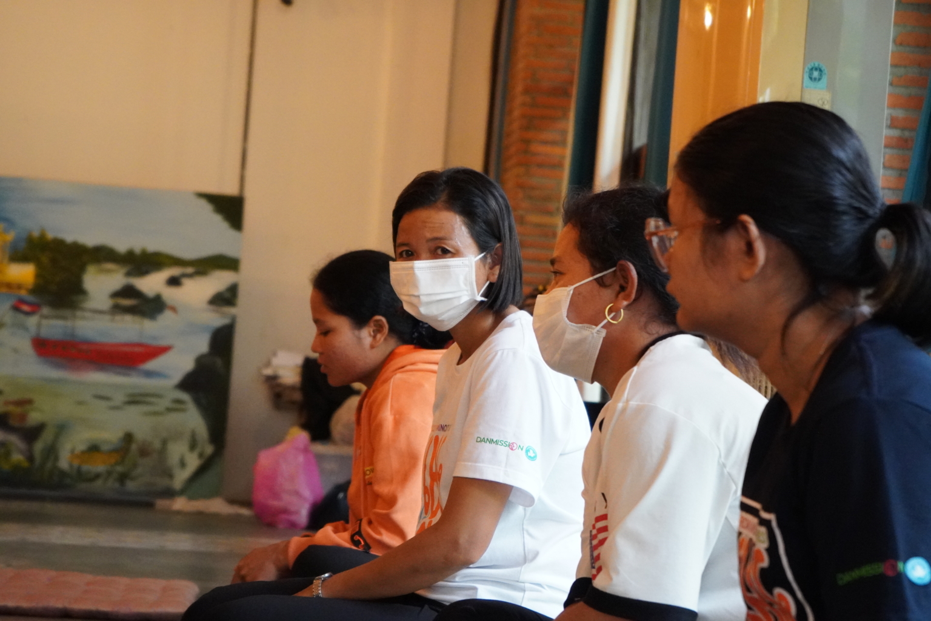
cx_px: 466
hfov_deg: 19.5
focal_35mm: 105
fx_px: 2715
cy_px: 310
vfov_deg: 13.0
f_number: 5.6
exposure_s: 1/160
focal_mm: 70
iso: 6400
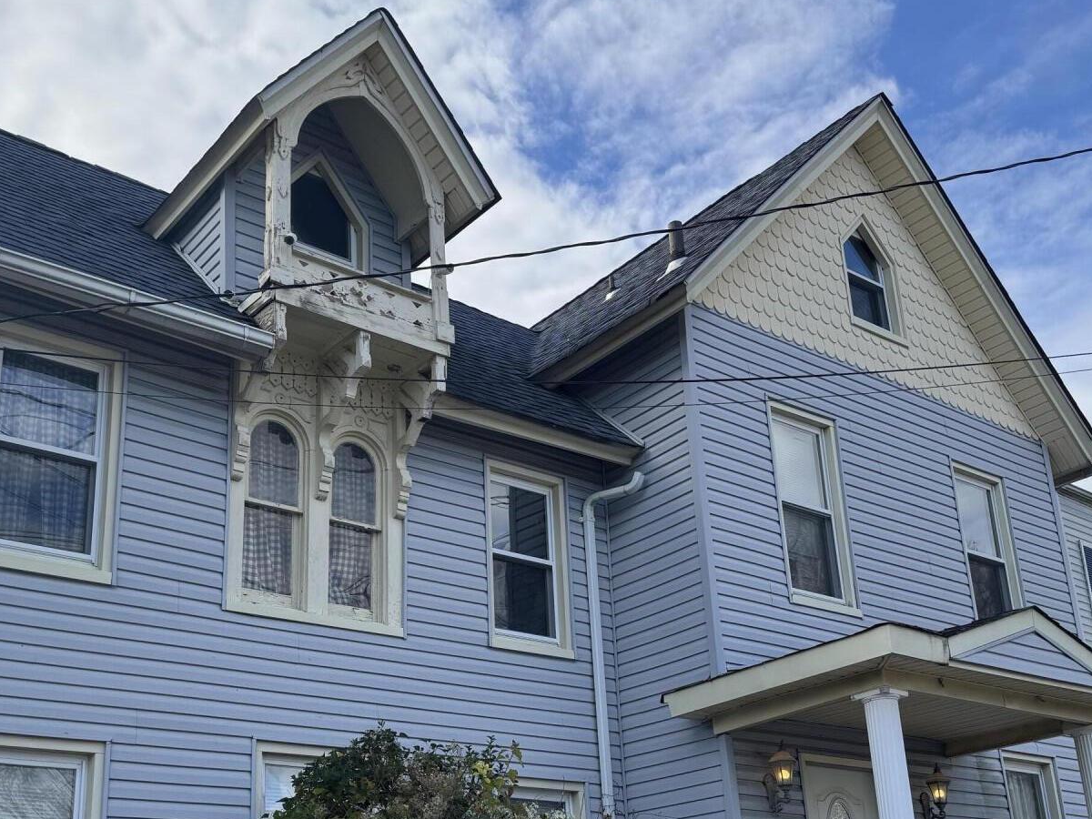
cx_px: 483
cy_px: 590
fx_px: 1262
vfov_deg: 35.3
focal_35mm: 40
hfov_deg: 46.7
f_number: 1.78
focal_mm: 6.76
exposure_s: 1/2331
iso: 80
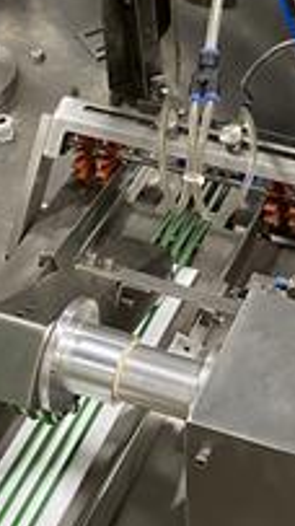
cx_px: 342
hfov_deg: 12.7
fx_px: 1295
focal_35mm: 93
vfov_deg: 21.4
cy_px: -89
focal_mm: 4.25
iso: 100
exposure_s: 1/60
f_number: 1.8
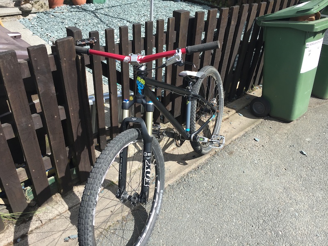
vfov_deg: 48.2
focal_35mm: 29
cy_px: 123
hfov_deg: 61.7
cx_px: 164
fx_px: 275
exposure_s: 1/942
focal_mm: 4.15
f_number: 2.2
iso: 32
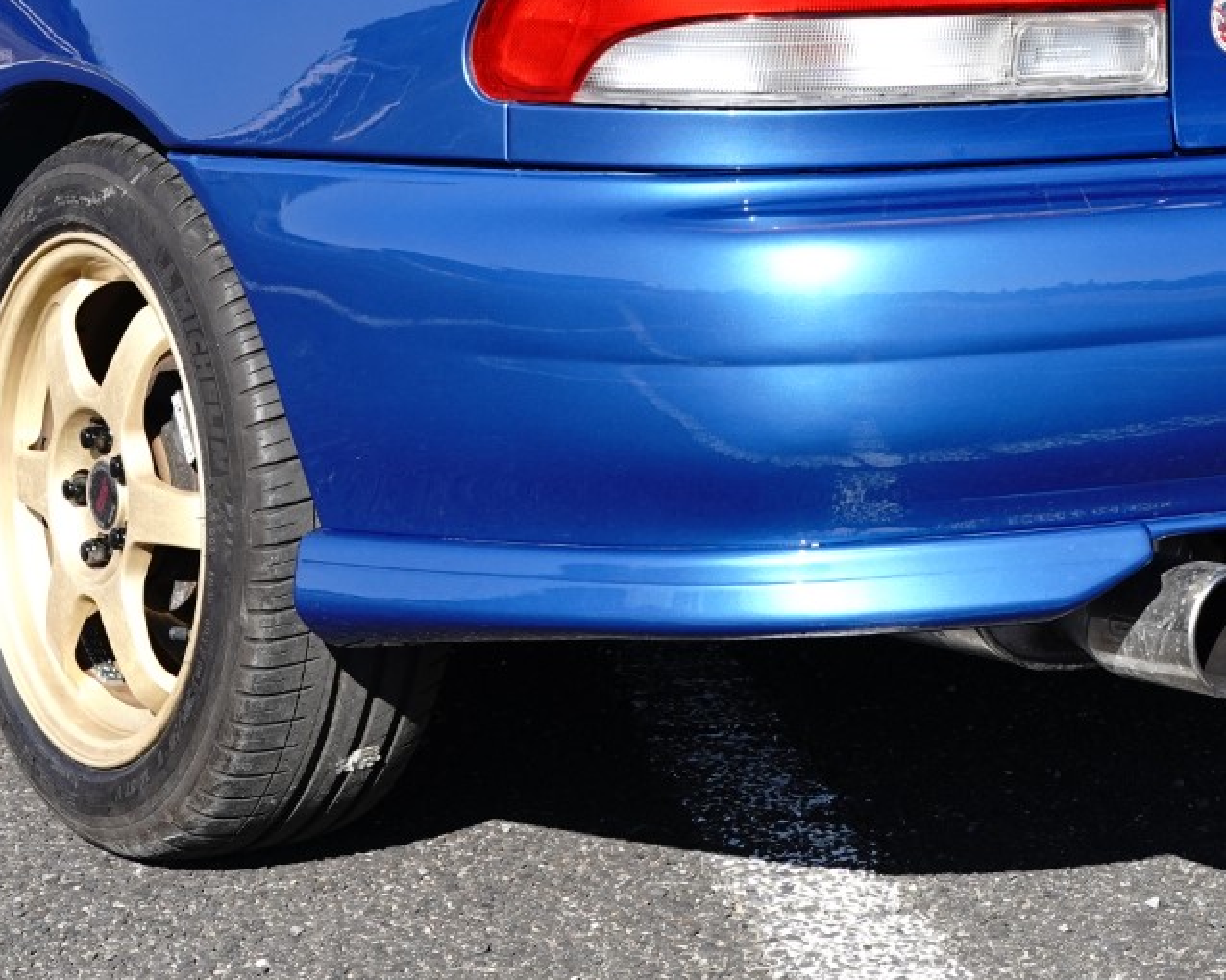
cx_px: 646
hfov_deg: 18.6
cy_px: -147
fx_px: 3736
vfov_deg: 14.5
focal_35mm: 103
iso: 400
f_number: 5.6
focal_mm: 35
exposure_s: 1/1250
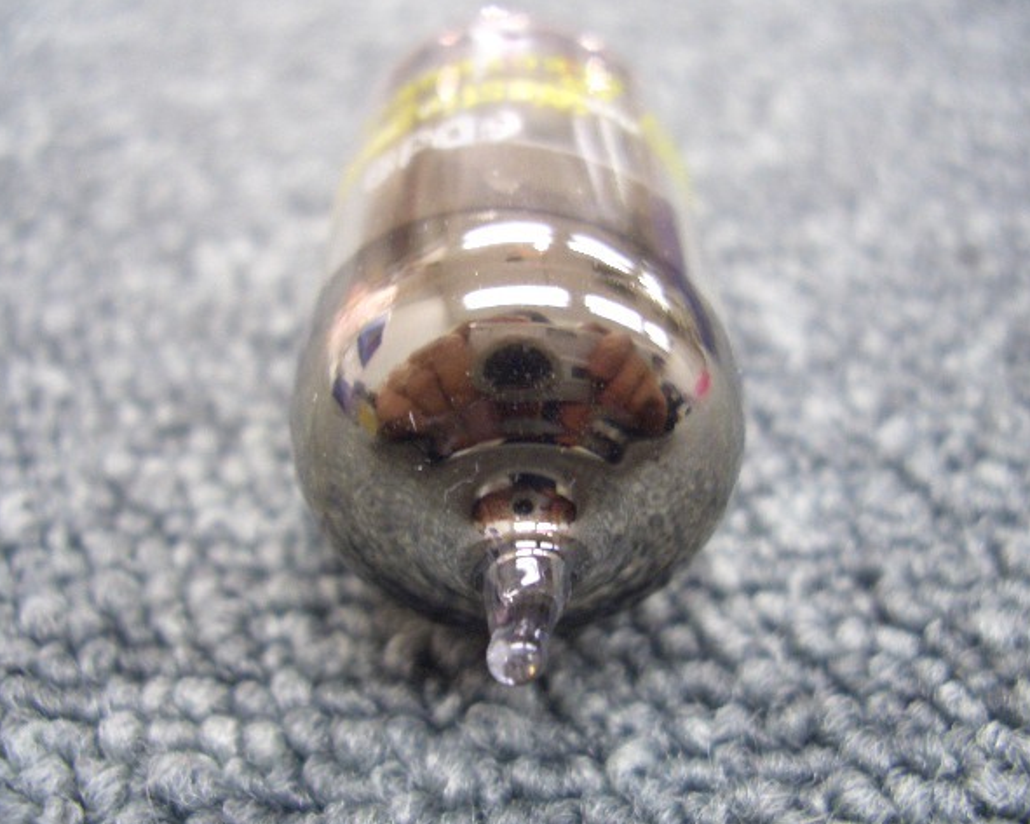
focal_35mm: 37
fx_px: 1128
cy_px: 415
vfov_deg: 40.1
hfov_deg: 49.1
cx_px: 521
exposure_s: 1/15
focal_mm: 5.8
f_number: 2.6
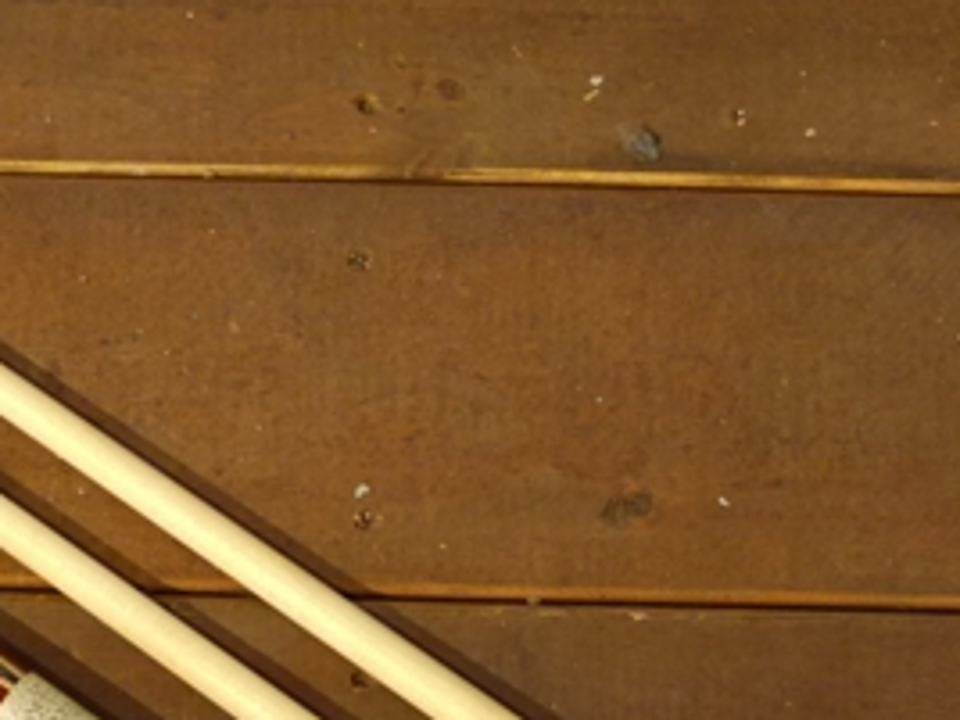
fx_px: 3439
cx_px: 233
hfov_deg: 15.8
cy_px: 724
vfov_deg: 11.8
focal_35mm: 124
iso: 800
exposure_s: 1/15
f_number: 5
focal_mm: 26
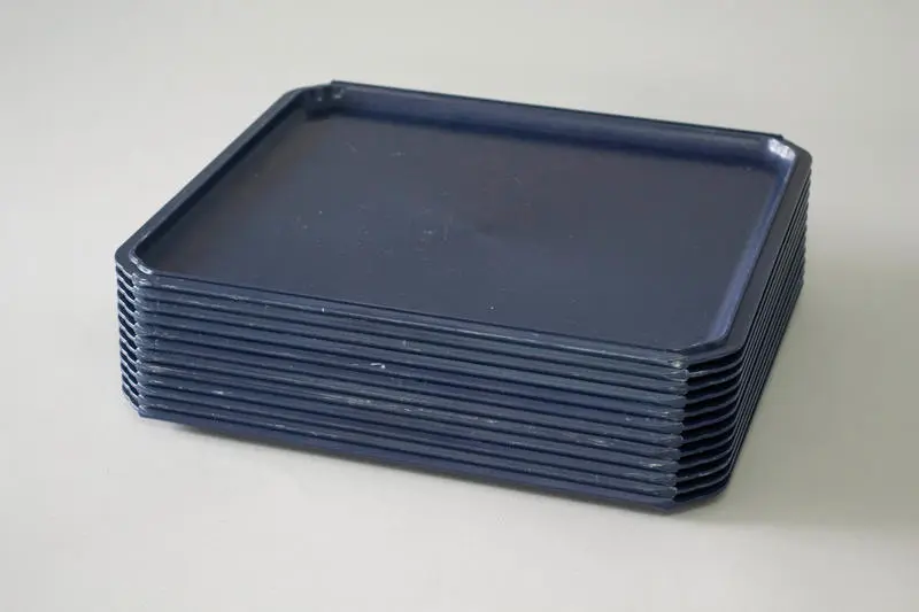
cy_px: 306
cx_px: 460
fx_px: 2105
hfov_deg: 24.6
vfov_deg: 16.5
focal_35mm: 82
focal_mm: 55
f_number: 5.6
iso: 2500
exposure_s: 1/60
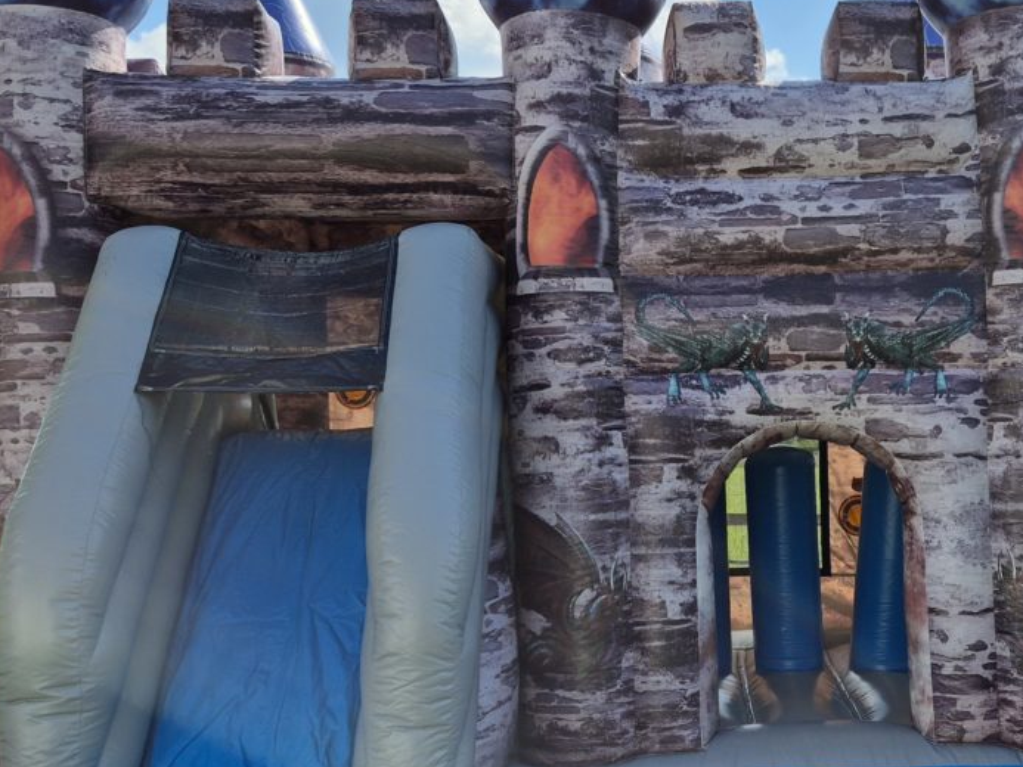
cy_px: 417
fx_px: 1507
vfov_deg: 28.6
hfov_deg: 36.3
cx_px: 815
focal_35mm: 51
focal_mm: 5.4
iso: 25
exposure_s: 1/2952
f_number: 1.8
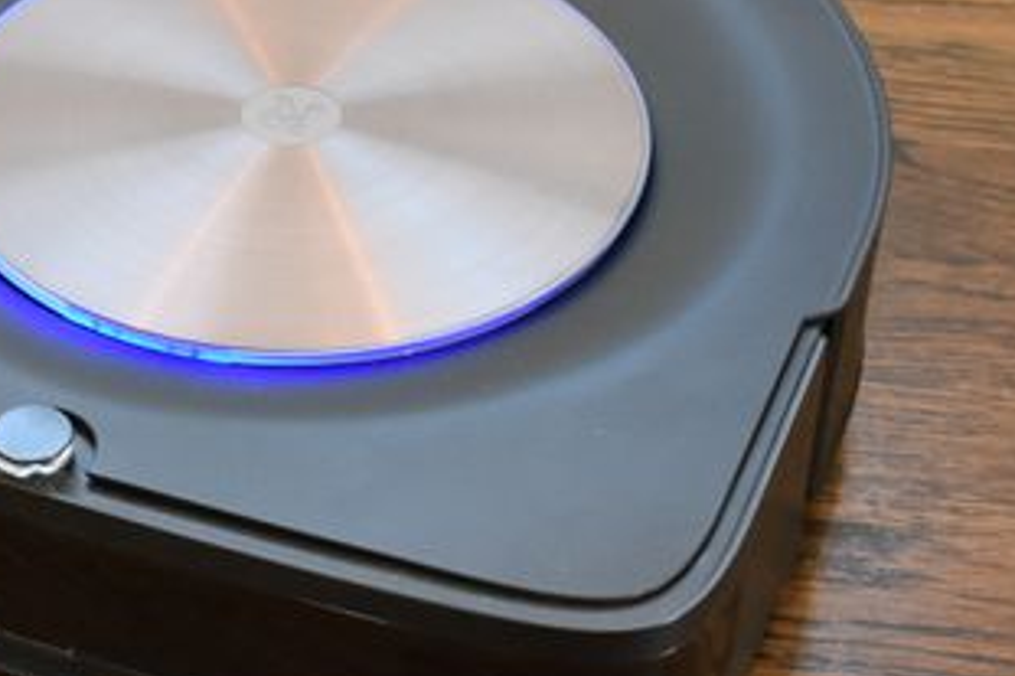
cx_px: 111
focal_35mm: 89
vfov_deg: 15.3
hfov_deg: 22.4
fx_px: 2508
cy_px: 482
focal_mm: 18
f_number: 4
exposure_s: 1/60
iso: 1250
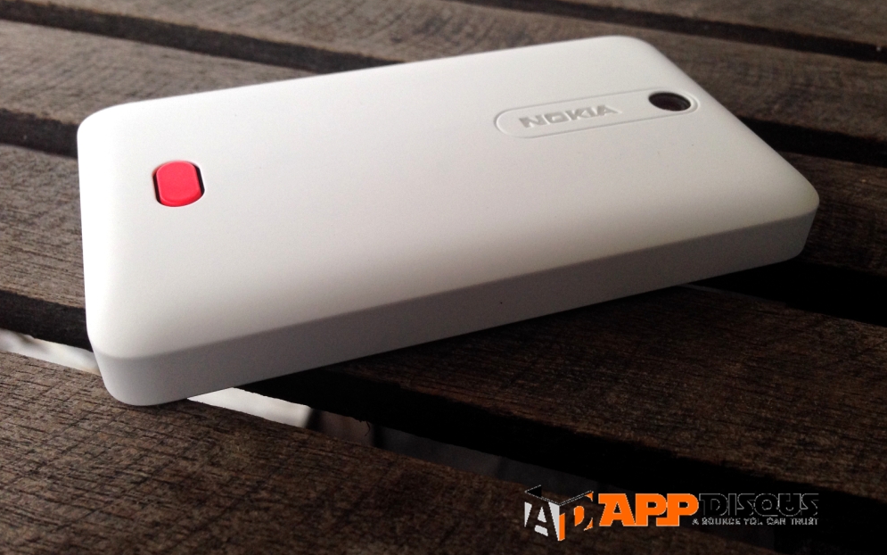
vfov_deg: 35.3
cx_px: 447
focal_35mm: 36
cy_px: 258
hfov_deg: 54.0
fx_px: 870
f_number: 2.4
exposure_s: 1/120
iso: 100
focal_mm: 4.12
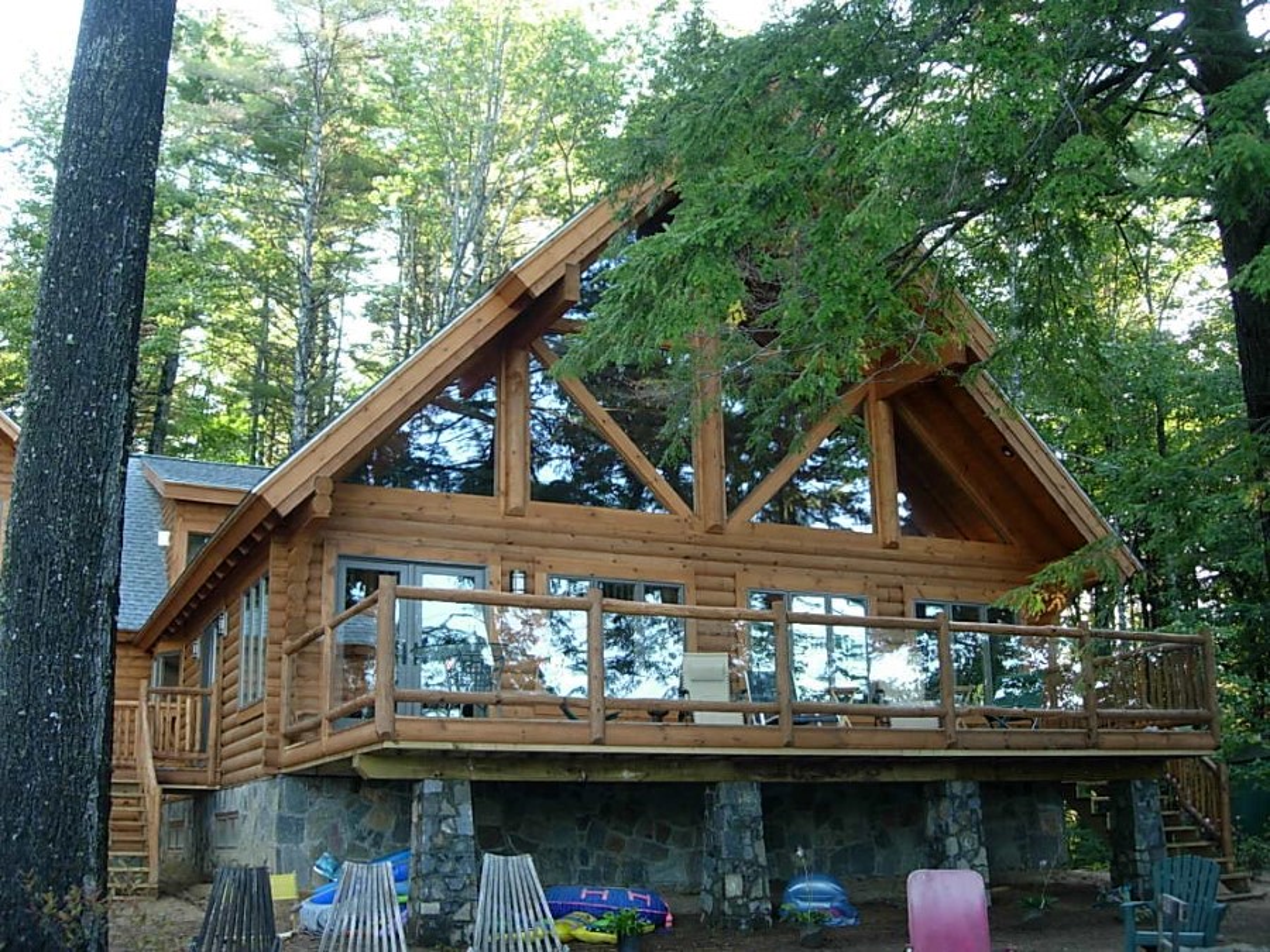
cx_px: 635
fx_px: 1394
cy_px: 476
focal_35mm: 38
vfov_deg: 37.7
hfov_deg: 49.0
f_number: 2.8
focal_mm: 7.8
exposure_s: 1/57
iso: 79
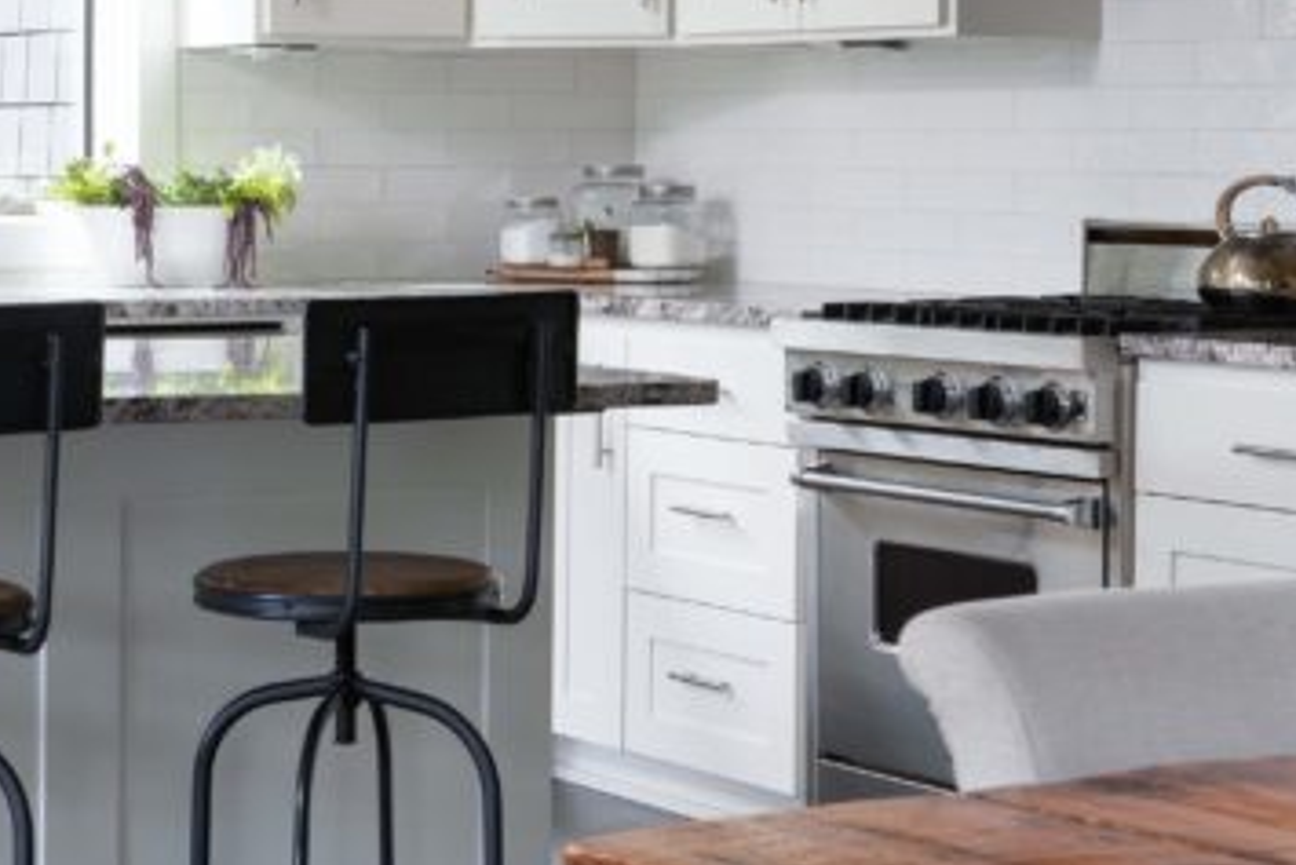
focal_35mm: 101
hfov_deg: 19.6
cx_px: -11
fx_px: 3637
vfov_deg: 13.5
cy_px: 206
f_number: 8
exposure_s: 1/13
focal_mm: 35
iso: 100
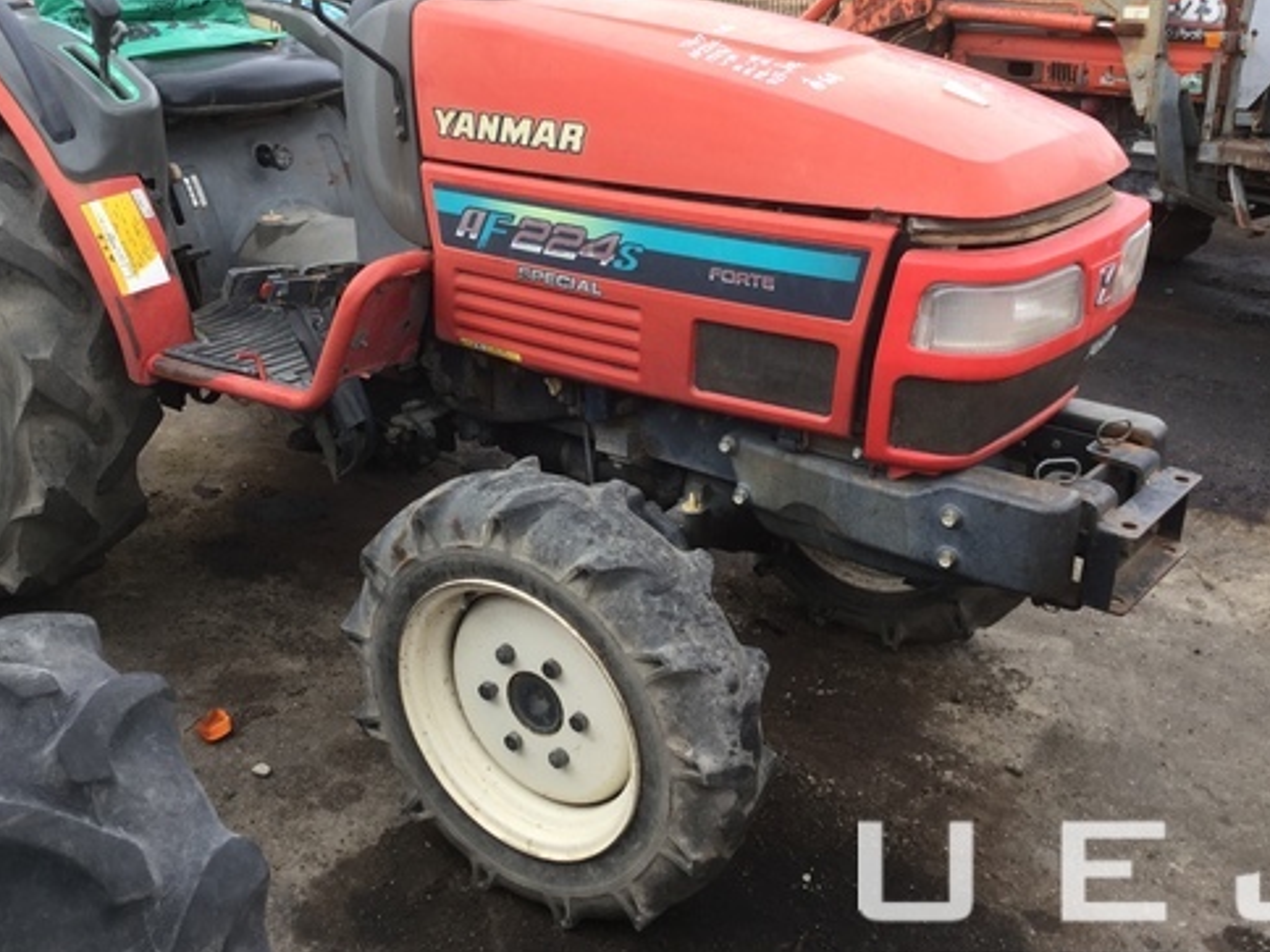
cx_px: 543
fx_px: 1504
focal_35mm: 41
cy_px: 396
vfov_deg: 35.1
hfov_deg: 45.6
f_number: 2.4
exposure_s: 1/120
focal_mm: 3.3
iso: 32
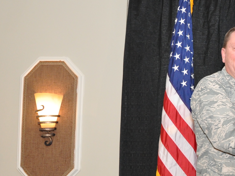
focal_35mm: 81
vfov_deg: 17.9
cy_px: 166
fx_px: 550
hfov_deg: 21.4
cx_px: 319
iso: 800
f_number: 4
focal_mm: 18
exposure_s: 1/60
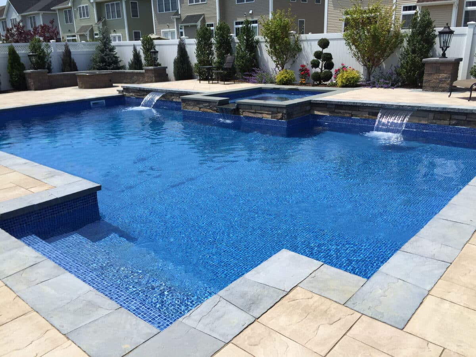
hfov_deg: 61.7
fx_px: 399
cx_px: 238
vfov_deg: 48.2
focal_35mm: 29
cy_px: 178
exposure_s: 1/2083
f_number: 2.2
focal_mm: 4.15
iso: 32
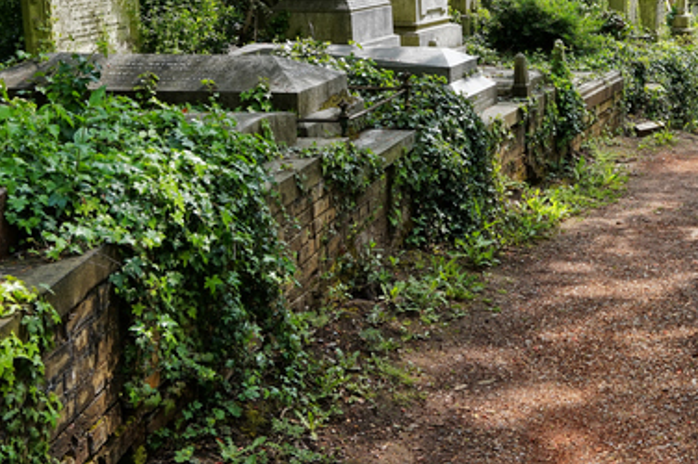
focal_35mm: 55
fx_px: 1065
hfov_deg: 34.1
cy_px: 93
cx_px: 645
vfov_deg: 24.2
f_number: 7.1
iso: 100
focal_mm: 19
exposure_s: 1/100
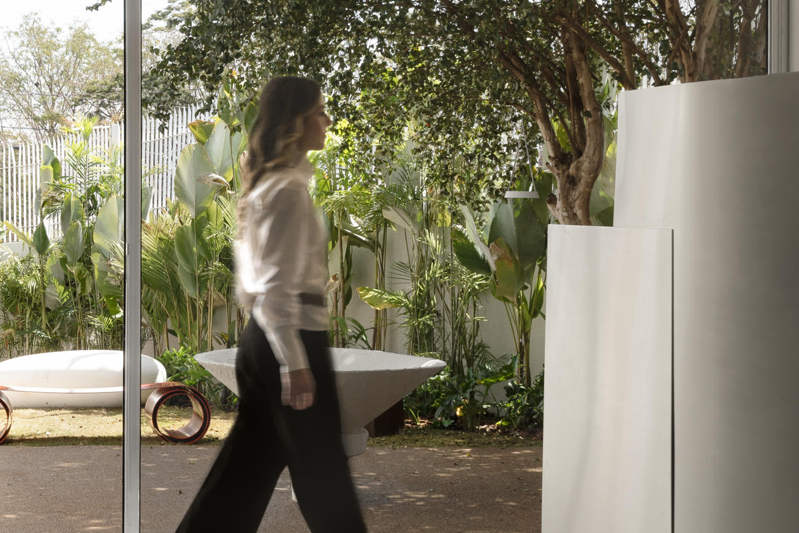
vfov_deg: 19.7
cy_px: 219
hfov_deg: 26.8
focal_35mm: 69
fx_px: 1537
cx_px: -80
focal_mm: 30.1
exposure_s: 1/30
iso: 160
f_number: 11
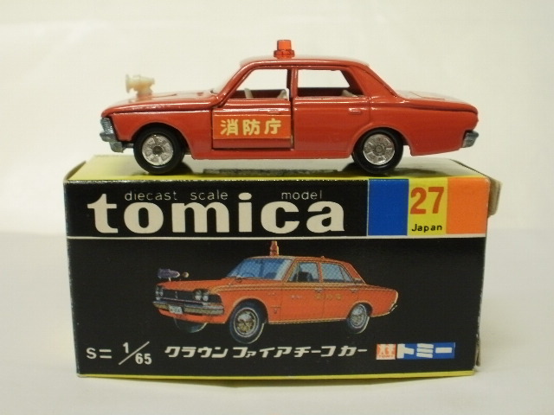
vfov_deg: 32.9
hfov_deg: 42.9
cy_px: 208
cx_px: 277
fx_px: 704
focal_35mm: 44
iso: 125
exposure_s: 1/8
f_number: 4
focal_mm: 7.7
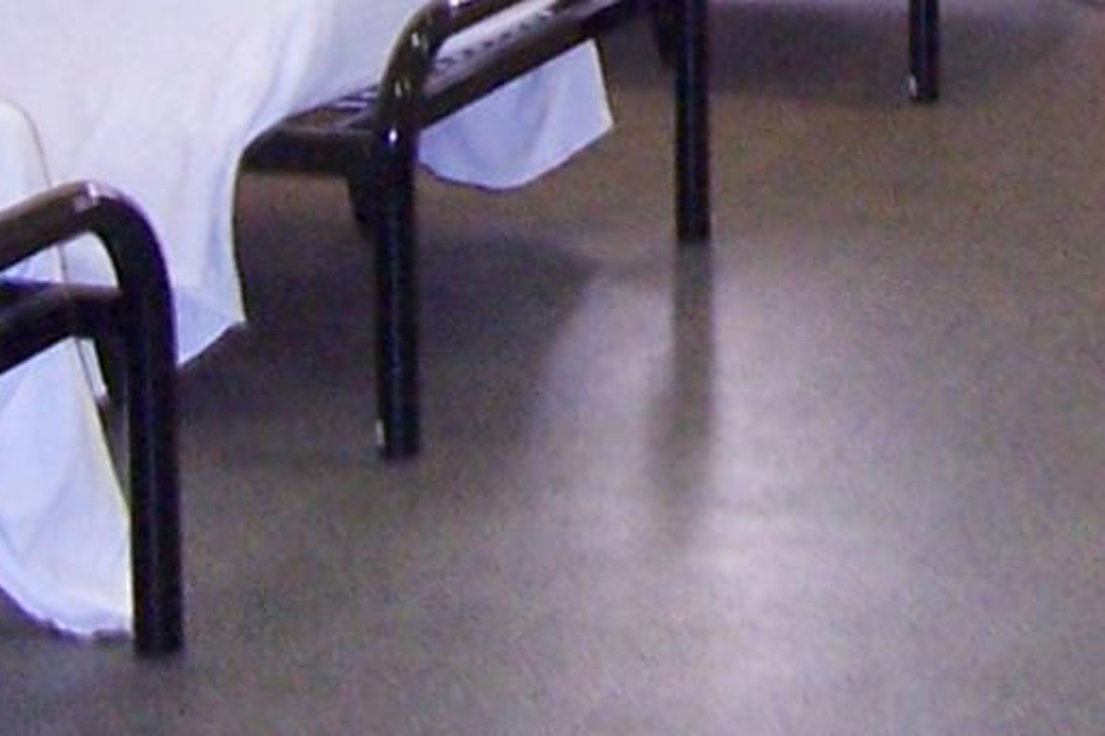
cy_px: -412
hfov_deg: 16.7
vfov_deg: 11.0
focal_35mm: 119
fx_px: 3651
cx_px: 1208
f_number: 2.8
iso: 200
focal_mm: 3.8
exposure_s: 1/30
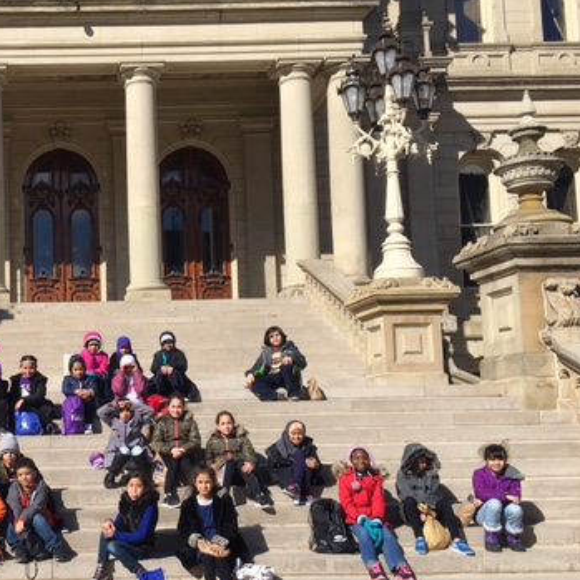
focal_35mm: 47
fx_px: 891
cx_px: 57
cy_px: 339
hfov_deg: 34.1
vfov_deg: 36.0
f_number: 2.2
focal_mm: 4.15
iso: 25
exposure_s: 1/1637
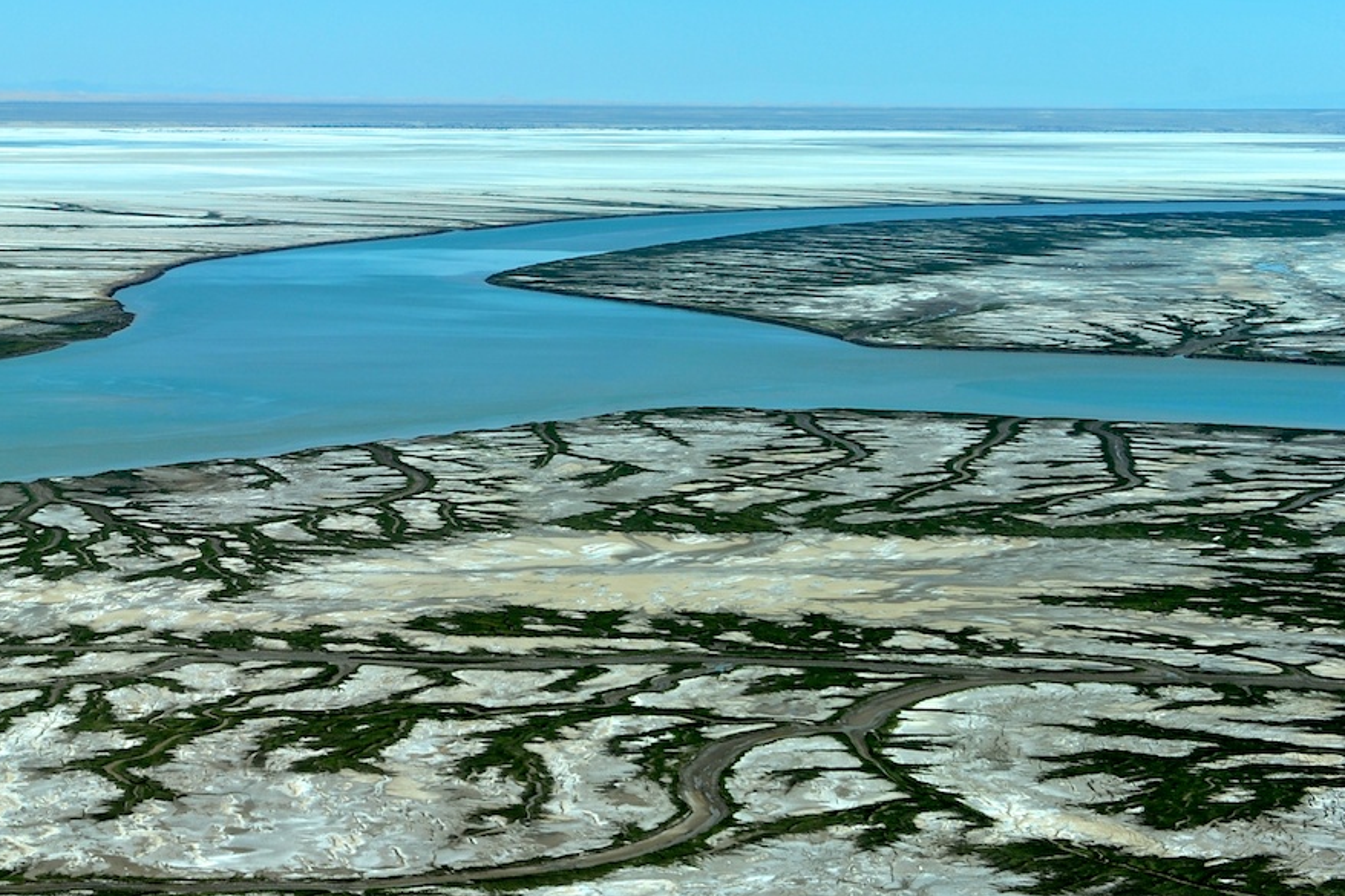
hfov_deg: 35.6
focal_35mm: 56
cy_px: 497
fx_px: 2092
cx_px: 613
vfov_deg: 24.2
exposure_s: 1/1000
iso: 200
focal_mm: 48
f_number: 5.6
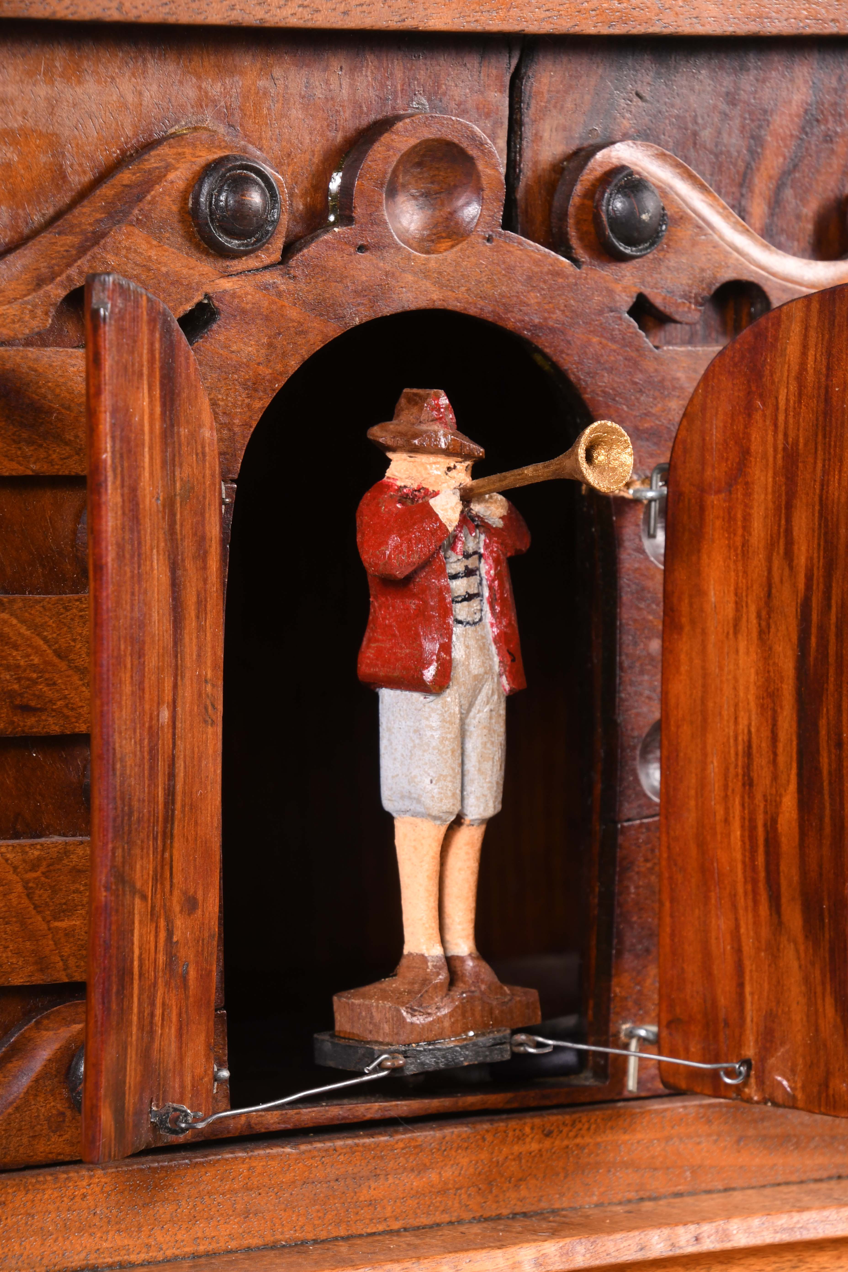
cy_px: 636
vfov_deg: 11.0
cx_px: 424
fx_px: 6624
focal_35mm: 188
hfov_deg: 7.3
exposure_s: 1/160
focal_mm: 125
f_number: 14
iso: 400
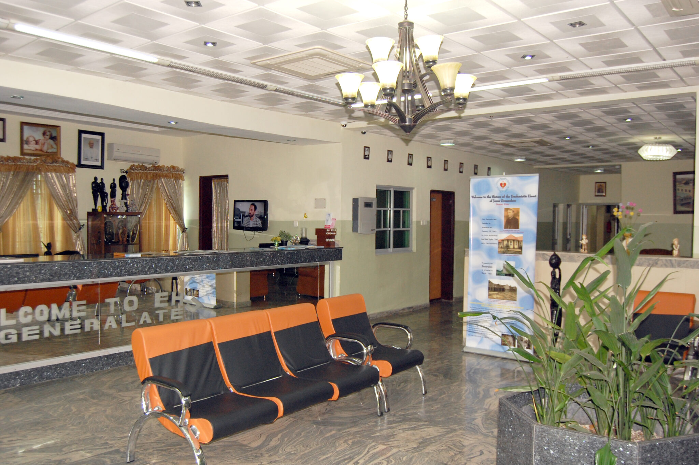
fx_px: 582
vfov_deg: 43.5
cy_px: 232
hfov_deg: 62.0
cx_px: 350
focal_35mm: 30
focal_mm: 20
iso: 560
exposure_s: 1/60
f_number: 3.8
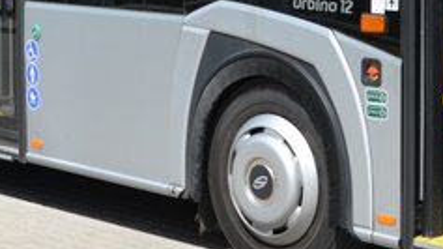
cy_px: -32
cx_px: 318
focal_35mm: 125
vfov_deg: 9.6
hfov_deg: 17.1
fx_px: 1467
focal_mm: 21
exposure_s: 1/250
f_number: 8
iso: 110
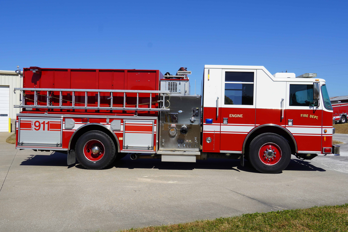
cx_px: 174
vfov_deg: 36.9
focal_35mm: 36
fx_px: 348
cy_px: 116
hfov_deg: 53.1
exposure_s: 1/250
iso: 100
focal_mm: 24
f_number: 10
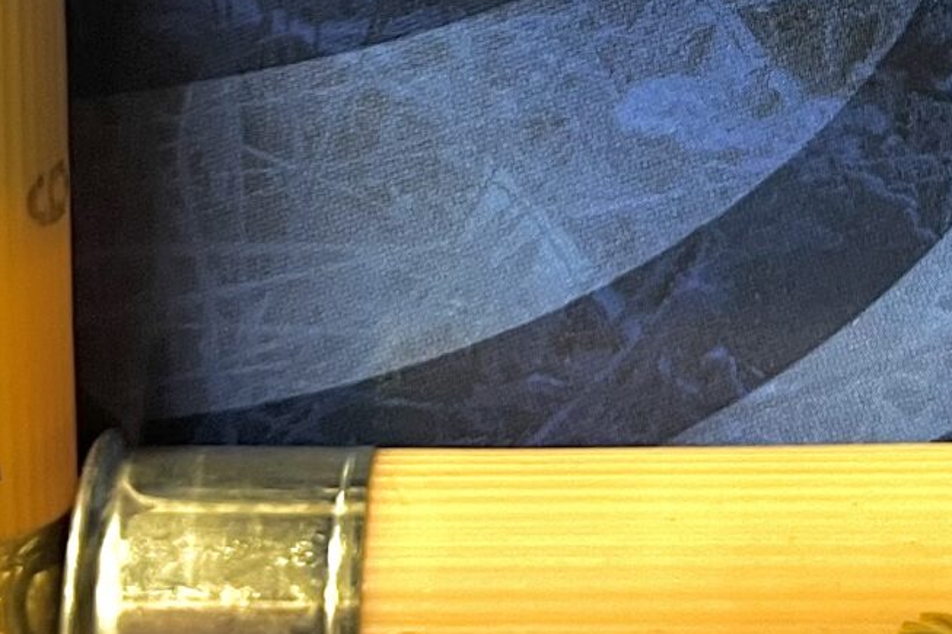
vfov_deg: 12.4
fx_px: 2802
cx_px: 800
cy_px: -246
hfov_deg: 19.0
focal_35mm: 106
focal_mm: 5.7
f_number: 1.5
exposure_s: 1/60
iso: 100
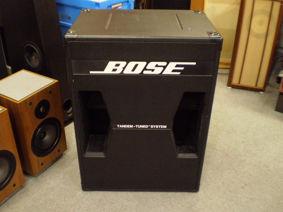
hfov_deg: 51.4
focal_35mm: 36
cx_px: 142
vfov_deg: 39.7
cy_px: 106
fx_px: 294
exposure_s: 1/20
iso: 400
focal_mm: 6.3
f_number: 3.1
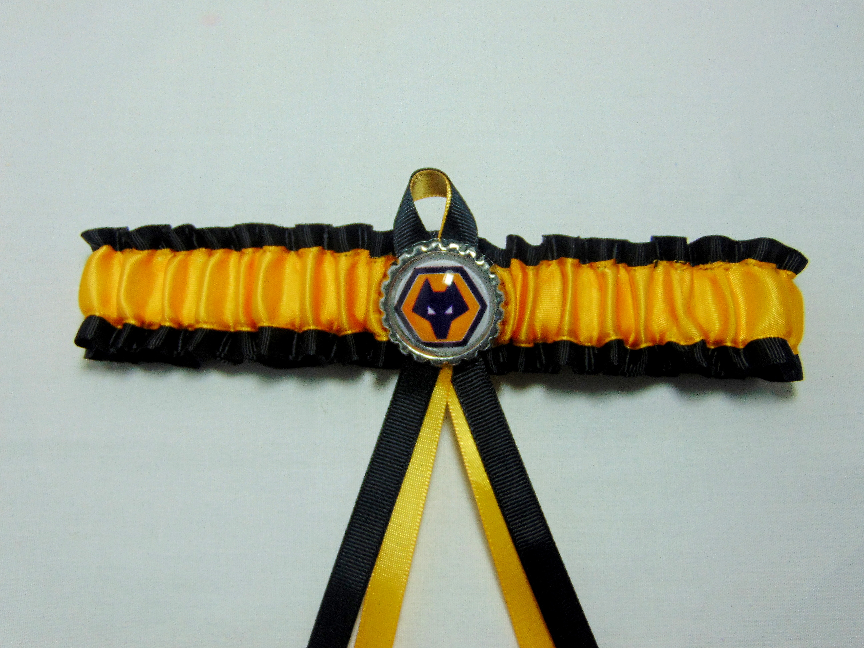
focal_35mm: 35
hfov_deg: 52.6
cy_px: 324
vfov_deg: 40.7
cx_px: 432
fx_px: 874
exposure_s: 1/125
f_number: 3.2
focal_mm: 6.3
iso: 80
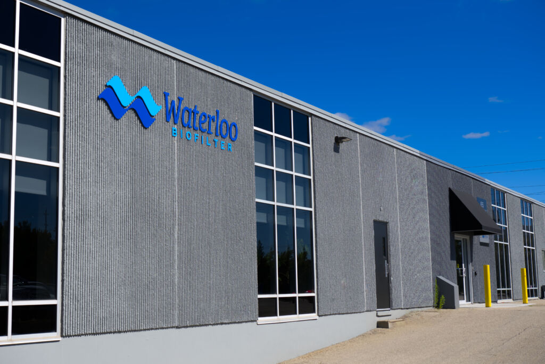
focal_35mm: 51
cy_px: 182
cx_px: 272
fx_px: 772
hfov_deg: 38.9
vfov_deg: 26.5
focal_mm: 34
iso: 100
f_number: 5
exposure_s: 1/1250
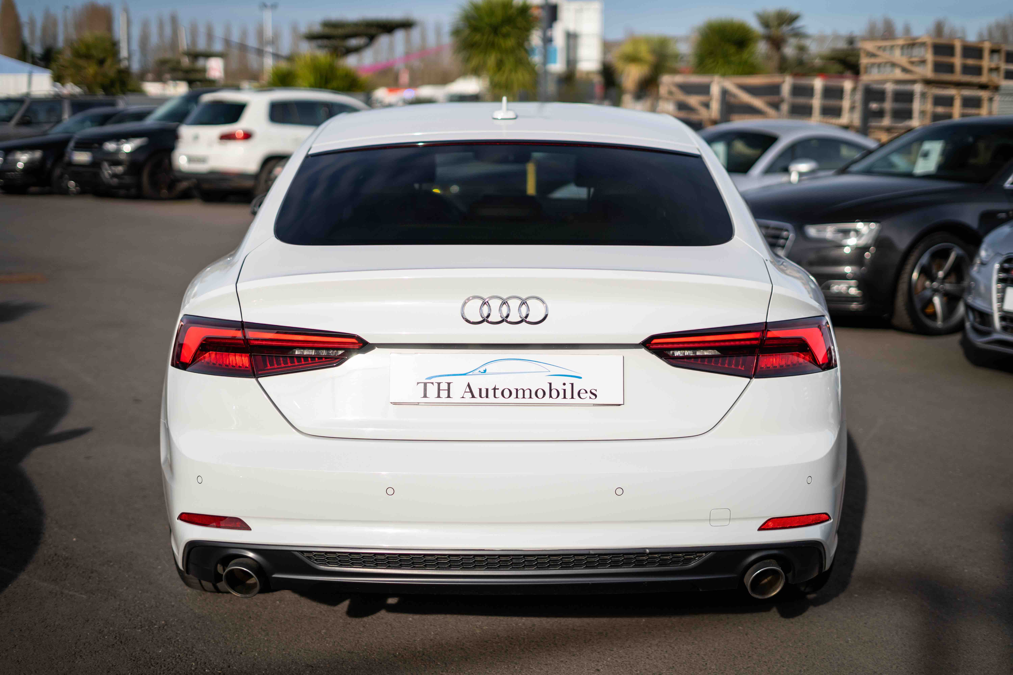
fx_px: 1407
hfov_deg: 39.6
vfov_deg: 27.0
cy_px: 338
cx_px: 506
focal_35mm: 50
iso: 100
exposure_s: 1/2500
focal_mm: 50
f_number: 1.8
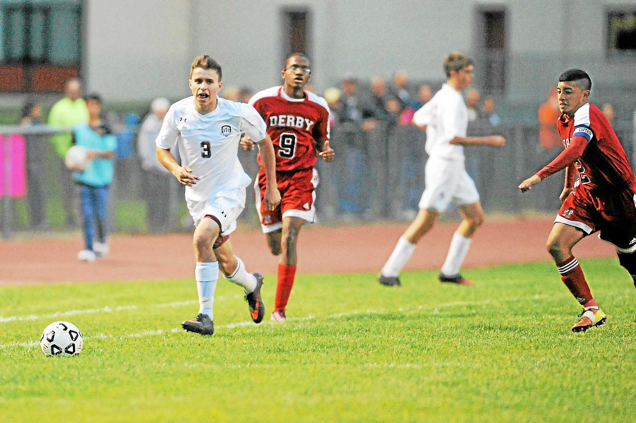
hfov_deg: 6.9
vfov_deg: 4.6
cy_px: 212
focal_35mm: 300
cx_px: 318
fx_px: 5297
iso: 6400
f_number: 2.8
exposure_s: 1/1000
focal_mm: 300
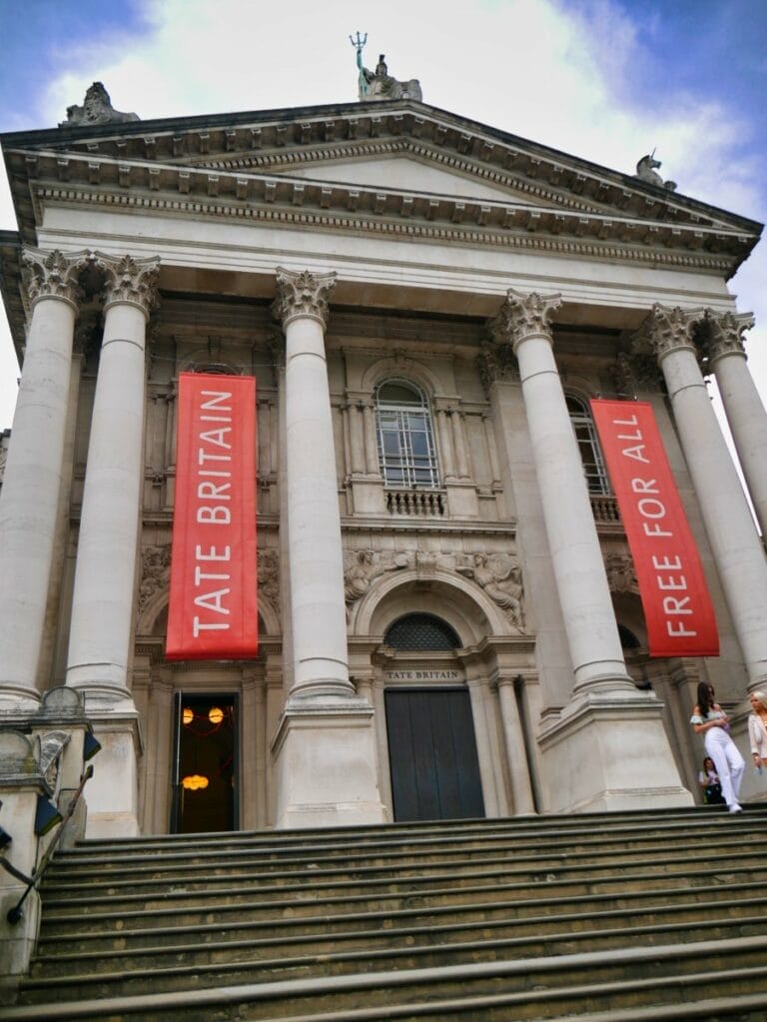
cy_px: 511
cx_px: 384
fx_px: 827
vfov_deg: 63.4
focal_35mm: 28
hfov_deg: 49.8
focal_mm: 14
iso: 100
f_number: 3.6
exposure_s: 1/400
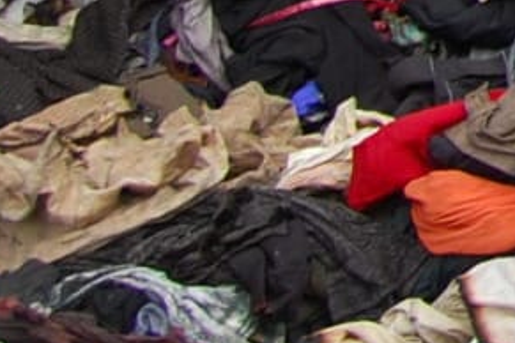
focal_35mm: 190
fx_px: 2718
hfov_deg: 8.4
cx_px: 1708
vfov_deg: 6.6
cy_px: -638
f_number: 5.6
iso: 200
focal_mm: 18
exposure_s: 1/125
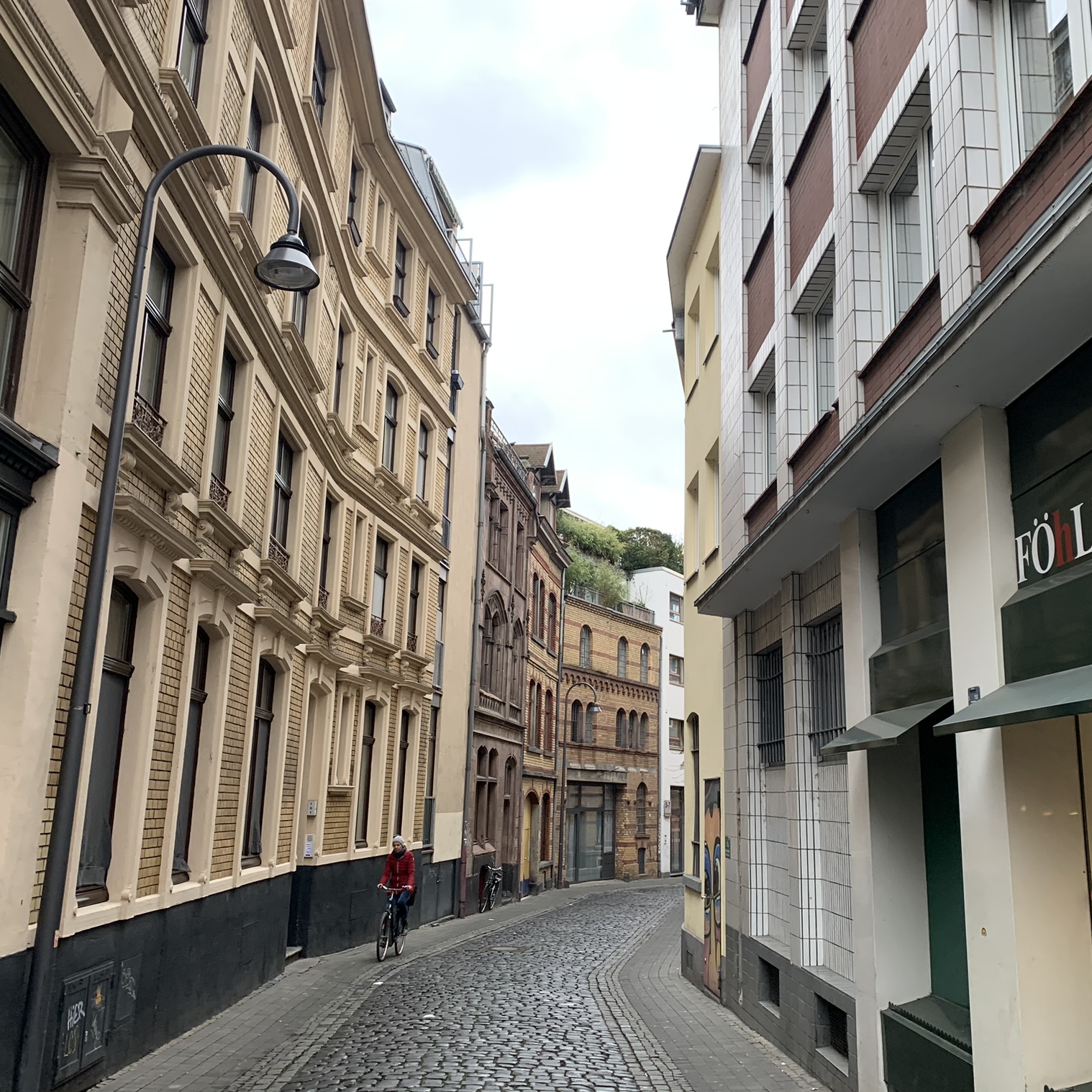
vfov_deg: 52.5
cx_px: 587
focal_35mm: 31
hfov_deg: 52.5
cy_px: 550
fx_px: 1106
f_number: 1.8
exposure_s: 1/121
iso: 64
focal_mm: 4.25
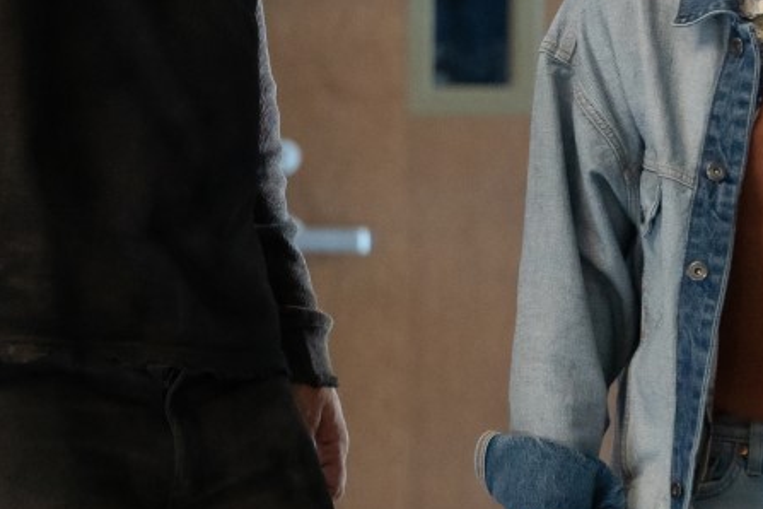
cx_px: -17
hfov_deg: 2.9
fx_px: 15174
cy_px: 131
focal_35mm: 716
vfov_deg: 1.9
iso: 4000
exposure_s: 1/200
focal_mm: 200
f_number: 4
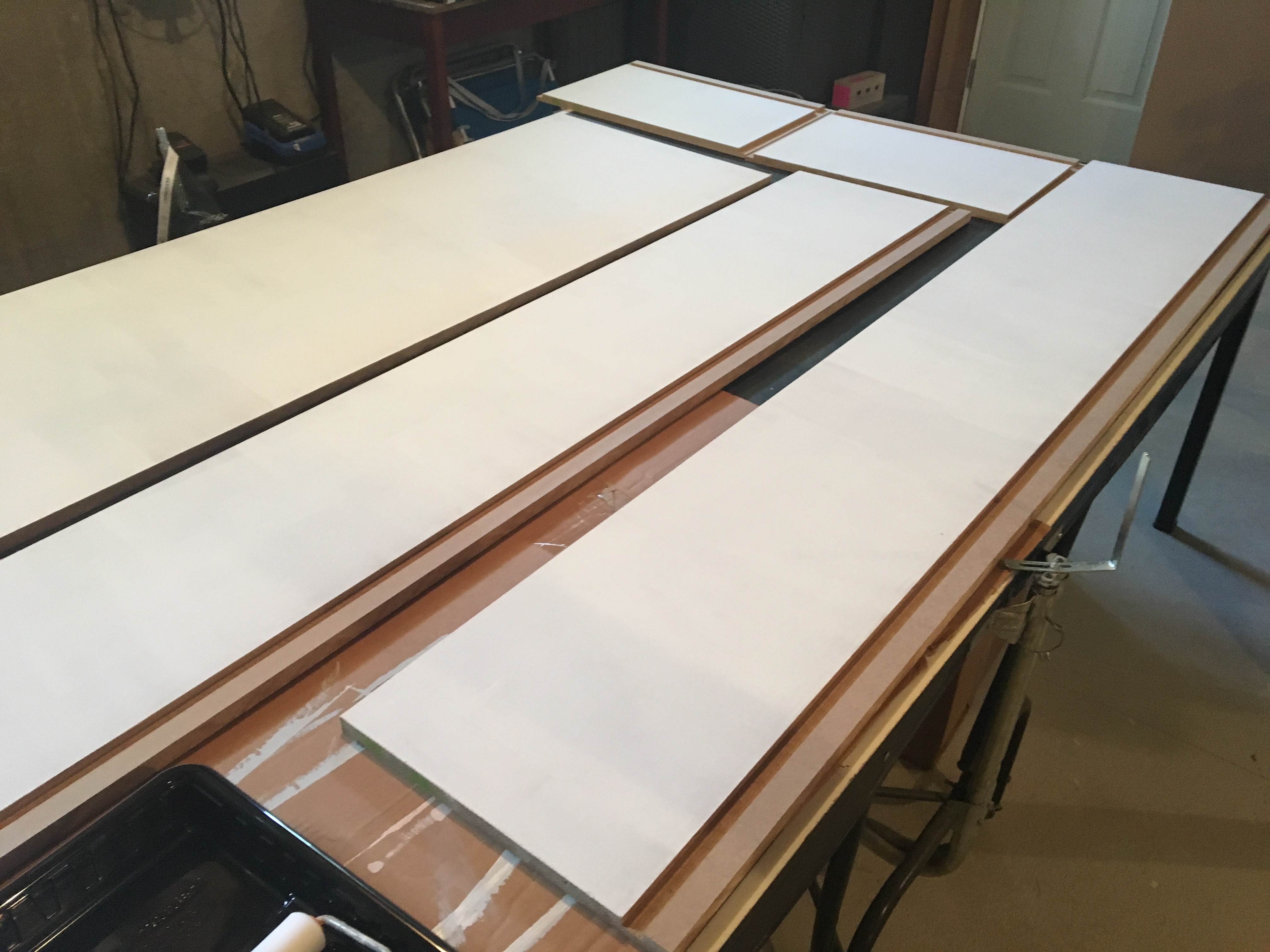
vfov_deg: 48.2
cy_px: 476
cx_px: 635
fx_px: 1064
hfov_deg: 61.7
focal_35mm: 29
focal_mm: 4.15
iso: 200
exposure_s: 1/24
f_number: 2.2
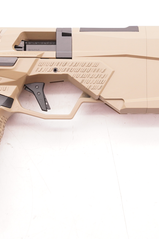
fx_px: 549
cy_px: 100
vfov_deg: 24.5
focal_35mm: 83
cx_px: 94
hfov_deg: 16.5
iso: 1000
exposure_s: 1/125
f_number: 5.6
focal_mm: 31
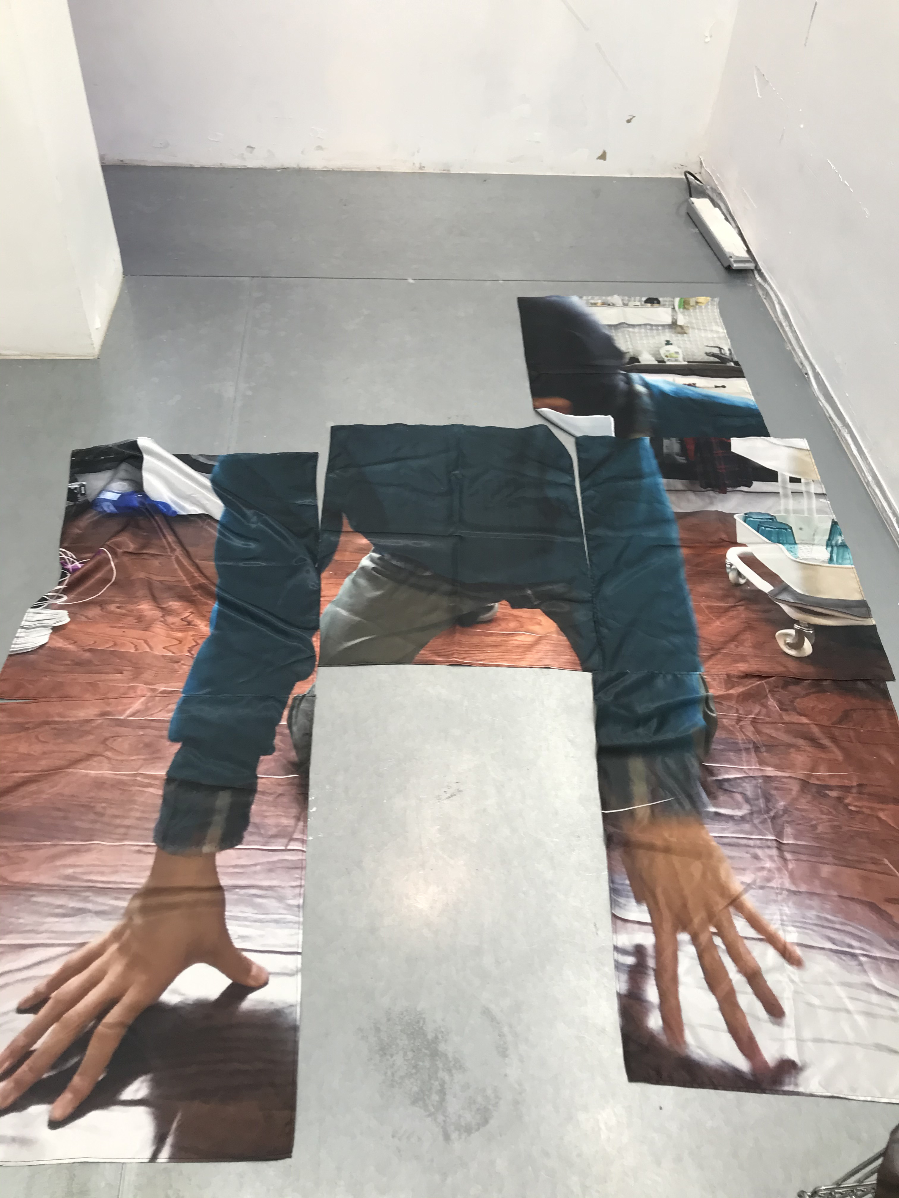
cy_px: 599
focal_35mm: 28
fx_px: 970
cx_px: 450
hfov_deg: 49.7
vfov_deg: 63.4
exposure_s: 1/50
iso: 25
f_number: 1.8
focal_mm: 3.99
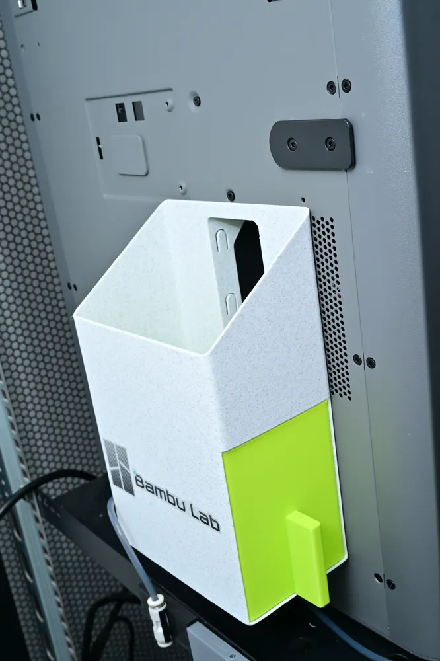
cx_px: 220
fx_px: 770
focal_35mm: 42
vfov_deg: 46.4
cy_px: 330
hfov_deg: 31.9
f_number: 16
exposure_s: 1/128
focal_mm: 42
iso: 280
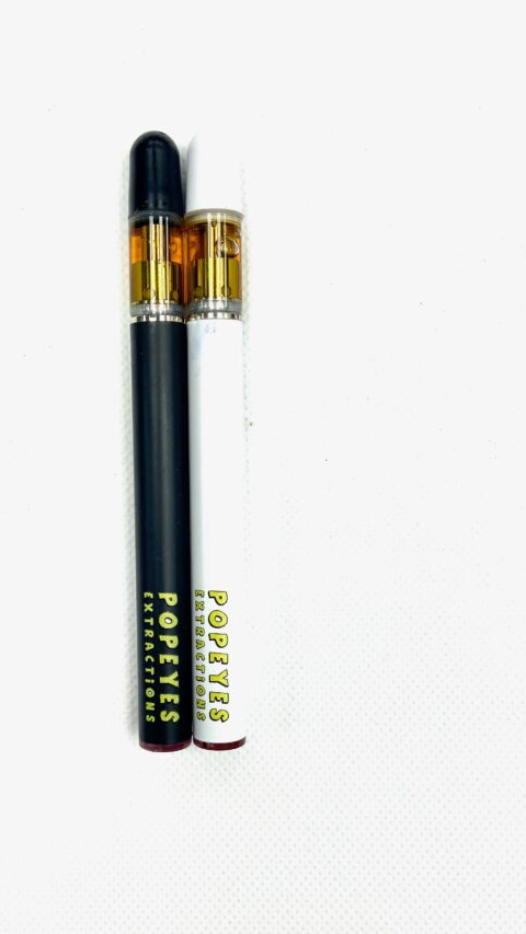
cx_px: 208
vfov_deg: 58.0
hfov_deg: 34.5
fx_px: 843
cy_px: 503
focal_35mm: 34
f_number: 1.8
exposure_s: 1/125
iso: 32
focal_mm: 4.25
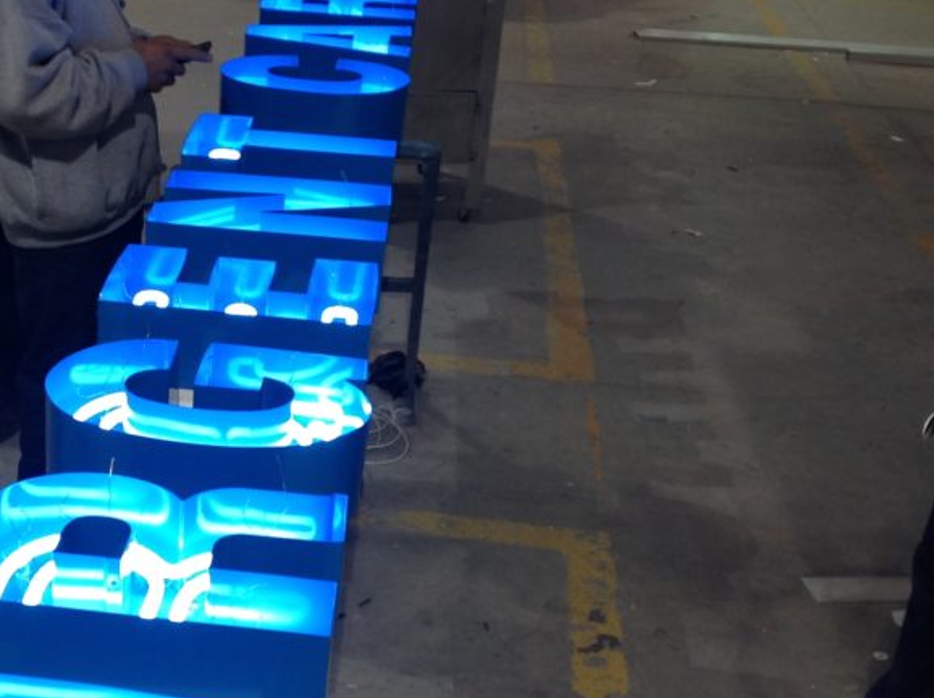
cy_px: 423
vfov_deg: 23.6
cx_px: 246
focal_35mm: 62
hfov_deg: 30.8
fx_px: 1671
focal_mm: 4.28
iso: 50
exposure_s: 1/17
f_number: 2.4
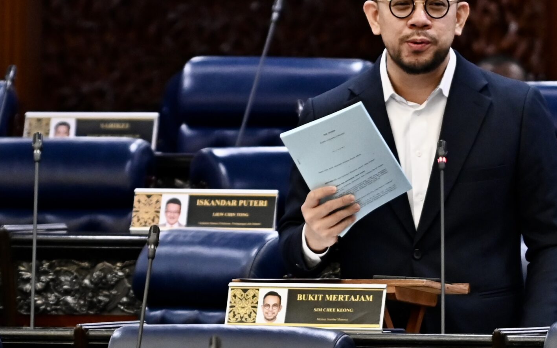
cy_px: 130
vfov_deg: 3.0
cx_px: 384
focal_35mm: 442
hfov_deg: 4.8
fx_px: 6708
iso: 2000
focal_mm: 200
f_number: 4
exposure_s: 1/250
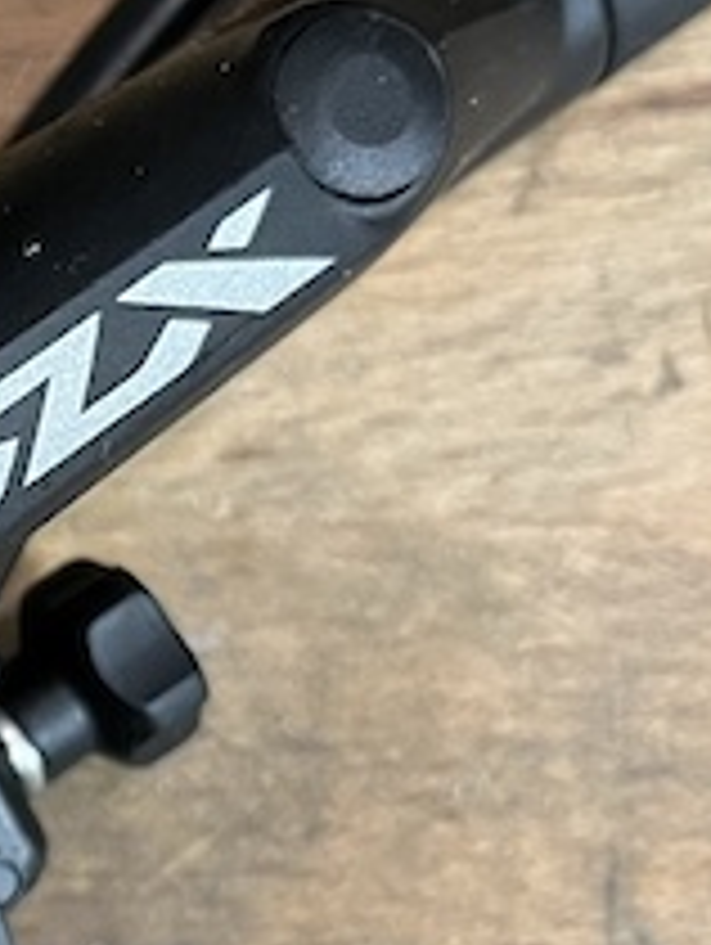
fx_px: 2706
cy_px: 778
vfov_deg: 19.6
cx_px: -302
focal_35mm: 99
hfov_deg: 14.2
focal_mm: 5.1
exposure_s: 1/60
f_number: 1.6
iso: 500
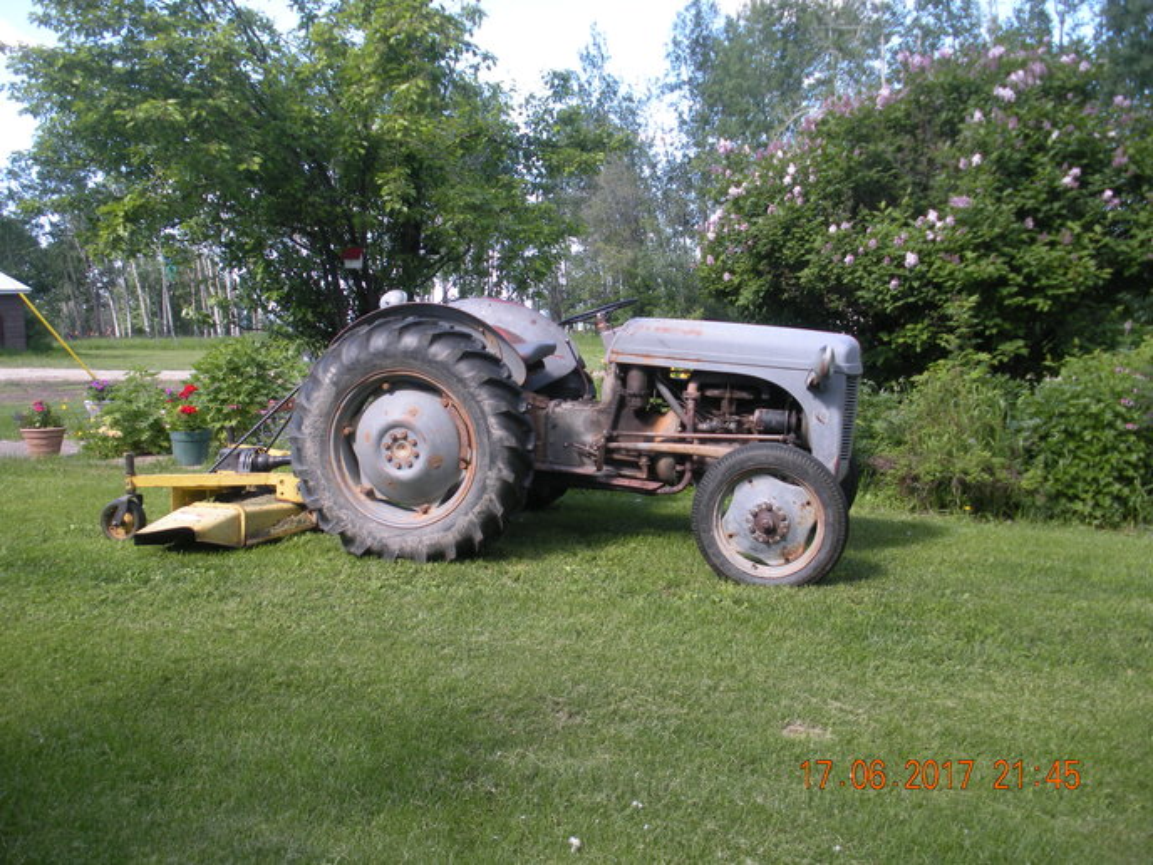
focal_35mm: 36
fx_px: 1199
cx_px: 576
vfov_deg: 39.7
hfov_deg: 51.4
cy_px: 432
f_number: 3.5
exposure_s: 1/94
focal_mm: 6.3
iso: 64
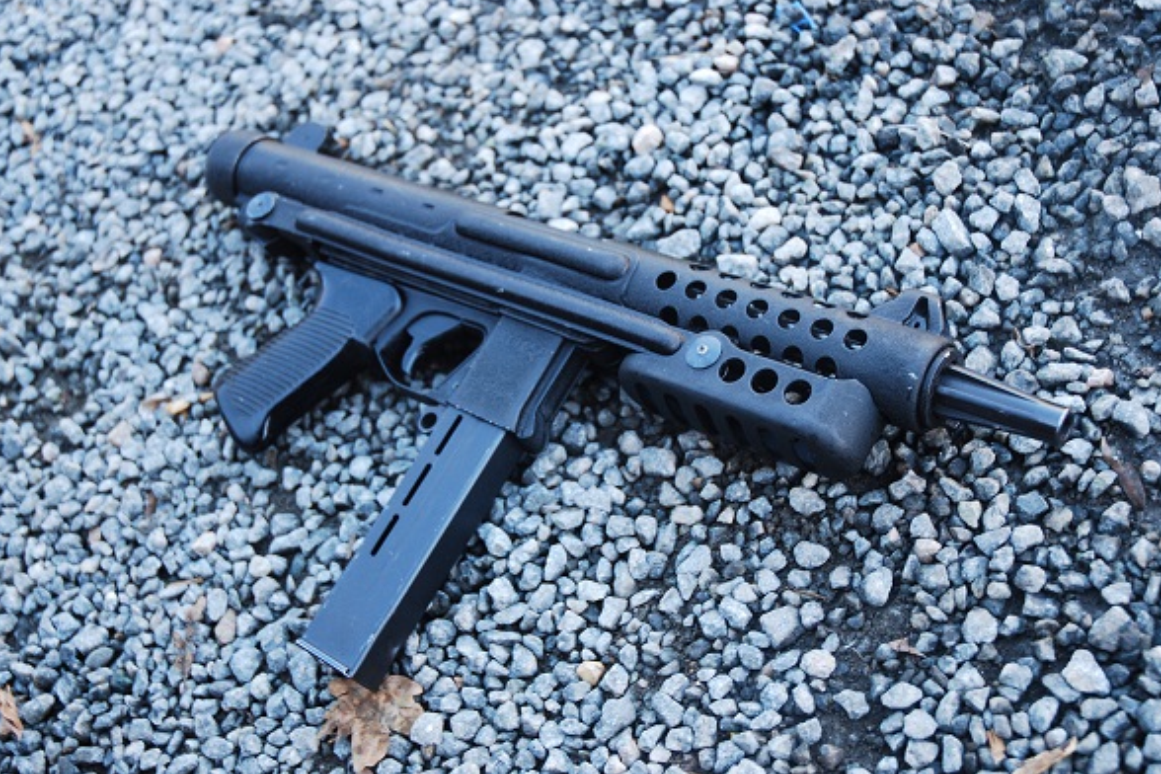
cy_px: 380
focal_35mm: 48
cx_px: 579
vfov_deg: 28.4
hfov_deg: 41.5
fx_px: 1532
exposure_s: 1/30
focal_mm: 31
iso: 200
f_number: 4
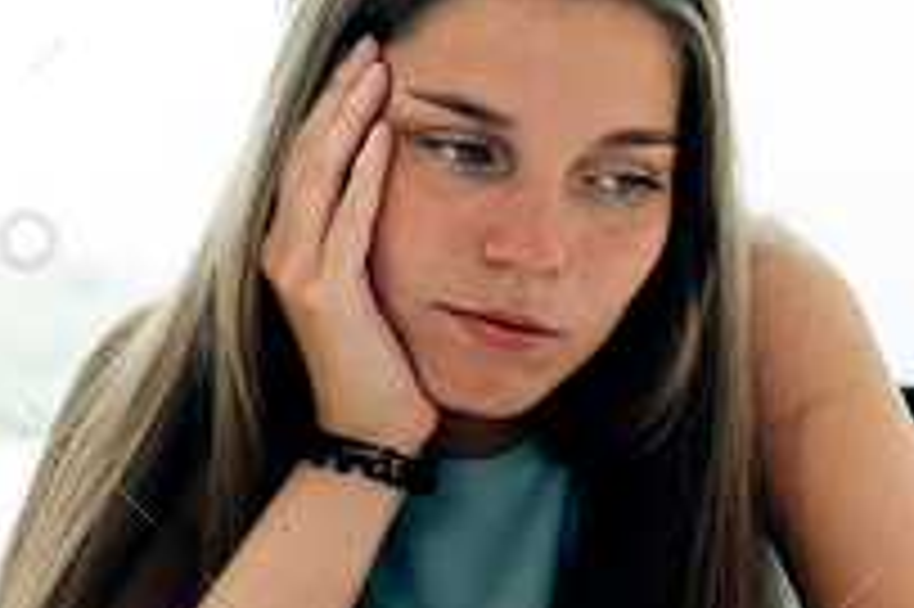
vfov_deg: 11.5
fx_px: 3019
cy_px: 444
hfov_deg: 17.2
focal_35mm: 119
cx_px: 518
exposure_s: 1/125
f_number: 2.8
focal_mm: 27
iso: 200
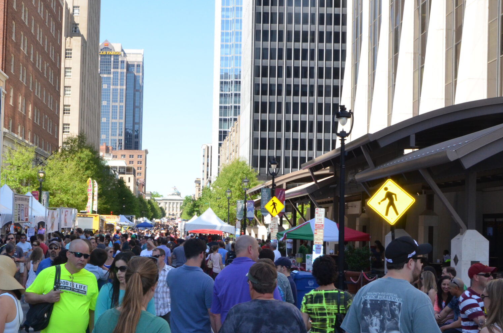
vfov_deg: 29.6
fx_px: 627
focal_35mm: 45
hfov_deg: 43.0
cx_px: 164
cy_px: 207
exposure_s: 1/250
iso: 1000
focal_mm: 22
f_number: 16
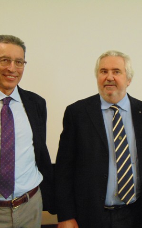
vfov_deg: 34.0
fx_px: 371
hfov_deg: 21.5
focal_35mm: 60
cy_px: 114
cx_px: 107
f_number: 3.3
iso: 500
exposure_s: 1/20
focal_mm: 7.6
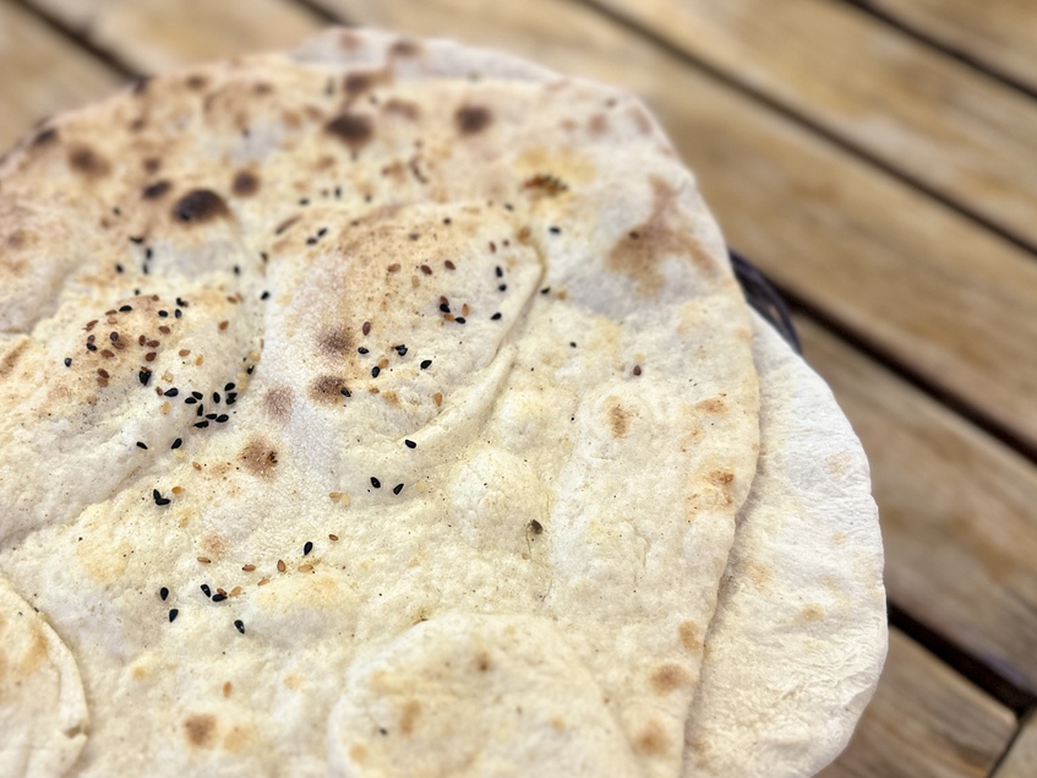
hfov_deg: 53.0
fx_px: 1018
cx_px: 351
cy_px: 480
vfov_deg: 41.5
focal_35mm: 34
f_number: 1.78
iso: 250
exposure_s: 1/50
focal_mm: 6.86
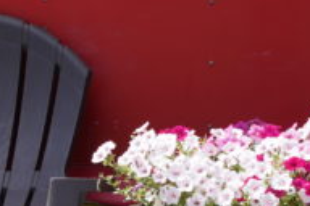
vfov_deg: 4.6
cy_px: -97
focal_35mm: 294
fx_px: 2531
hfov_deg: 6.8
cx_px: -263
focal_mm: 55
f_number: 9
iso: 100
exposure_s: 1/100
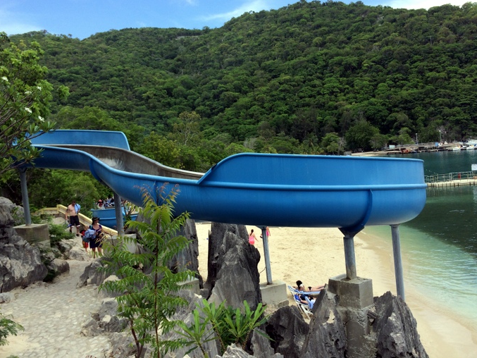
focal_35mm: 31
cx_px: 238
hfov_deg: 58.3
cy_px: 174
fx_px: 427
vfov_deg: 45.4
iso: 32
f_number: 2.2
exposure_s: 1/1325
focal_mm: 4.12
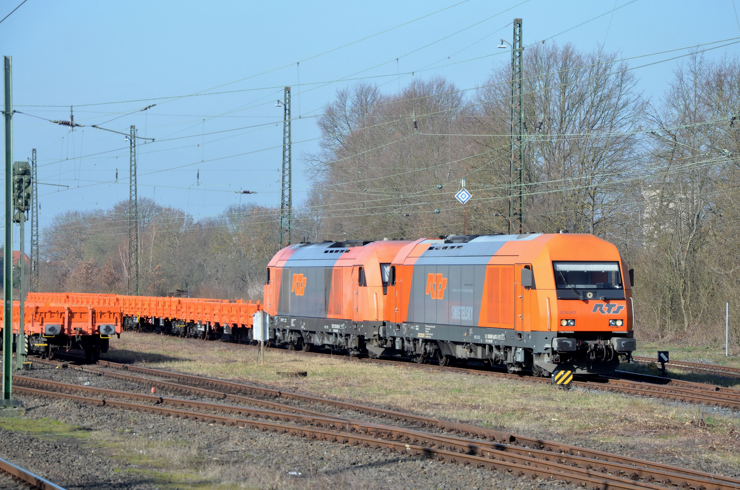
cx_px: 370
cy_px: 245
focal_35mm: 138
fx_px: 2831
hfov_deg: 14.9
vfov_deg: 9.9
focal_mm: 92
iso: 400
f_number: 8
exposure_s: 1/500
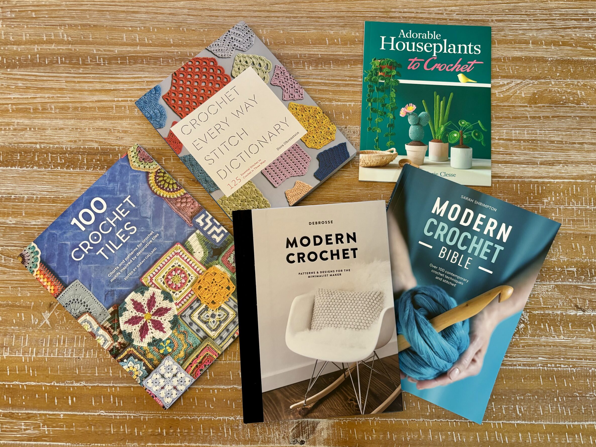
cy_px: 222
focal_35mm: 28
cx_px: 317
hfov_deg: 63.4
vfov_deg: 49.7
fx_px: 482
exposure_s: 1/60
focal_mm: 5.96
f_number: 1.6
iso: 200
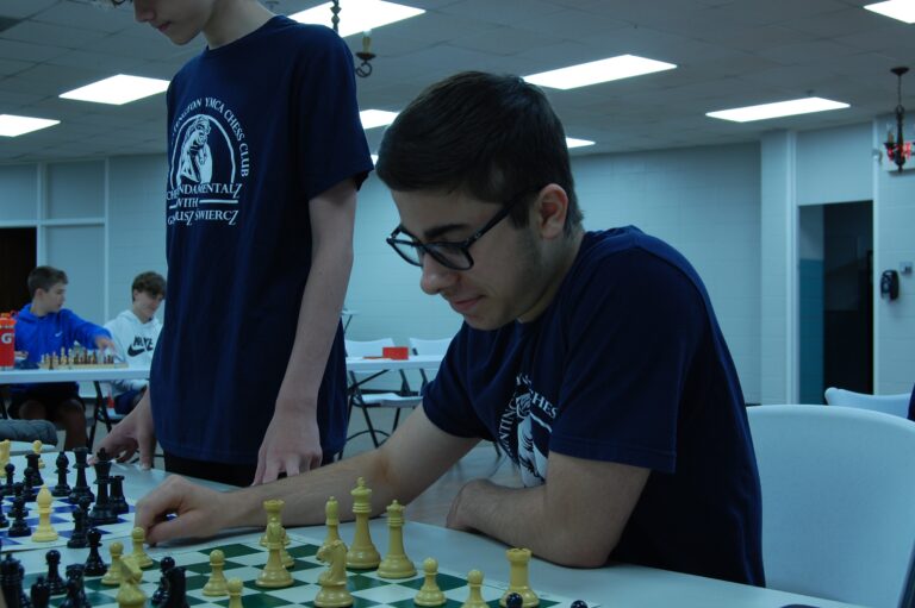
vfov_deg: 28.9
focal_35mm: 46
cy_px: 304
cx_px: 458
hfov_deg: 42.3
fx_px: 1181
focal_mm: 31
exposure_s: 1/8
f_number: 8
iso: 200
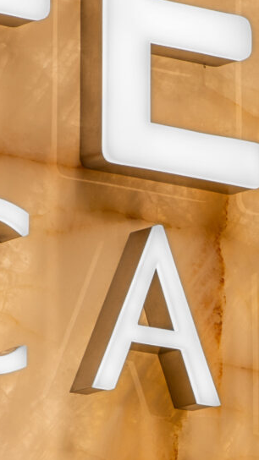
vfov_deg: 5.2
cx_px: 290
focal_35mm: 414
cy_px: 471
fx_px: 5055
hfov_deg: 2.9
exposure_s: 1/20
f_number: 13
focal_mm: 105
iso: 100
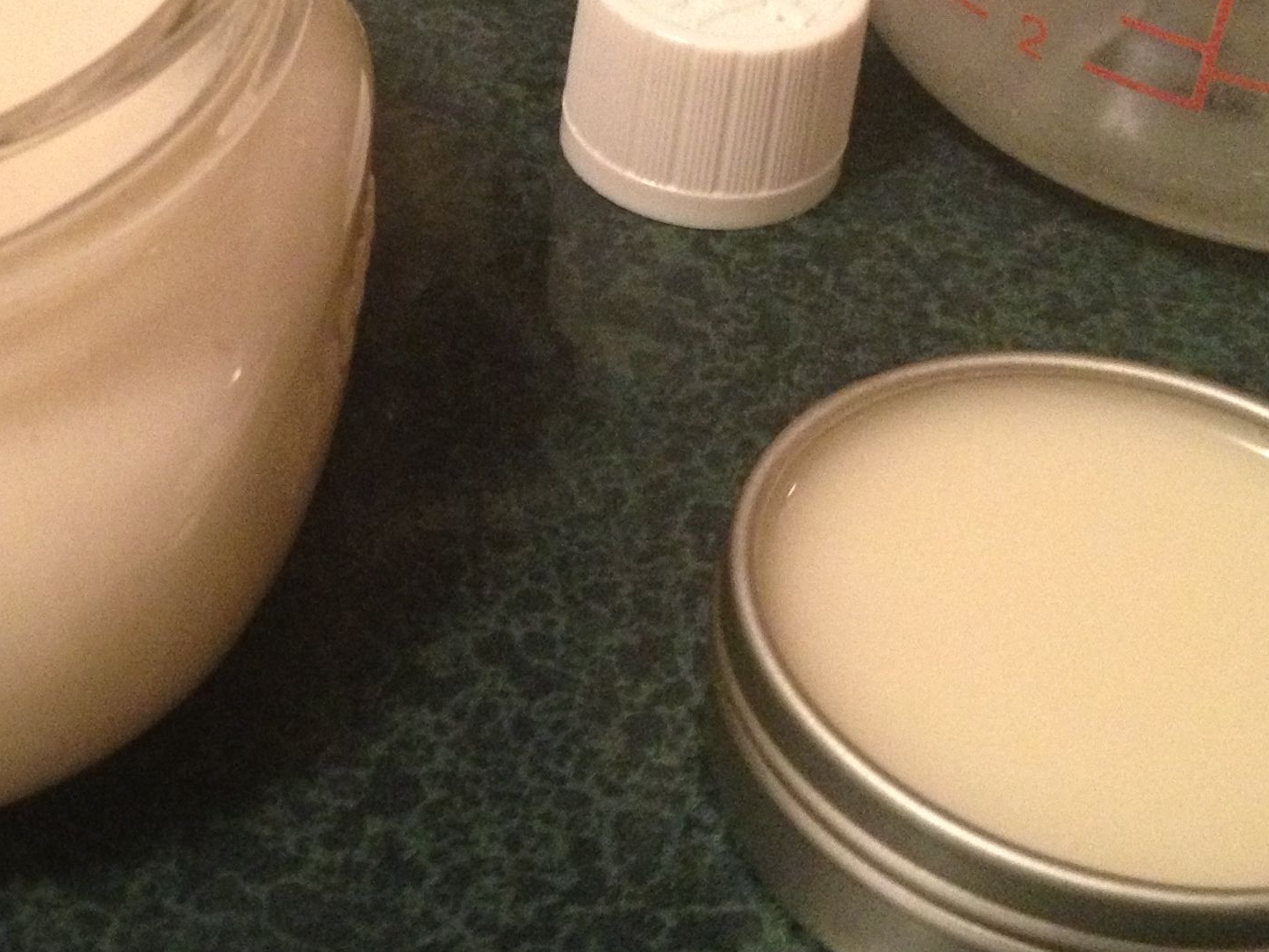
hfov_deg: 23.7
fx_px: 2970
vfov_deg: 18.1
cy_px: 216
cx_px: 219
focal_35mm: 81
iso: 400
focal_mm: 4.28
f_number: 2.4
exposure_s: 1/15
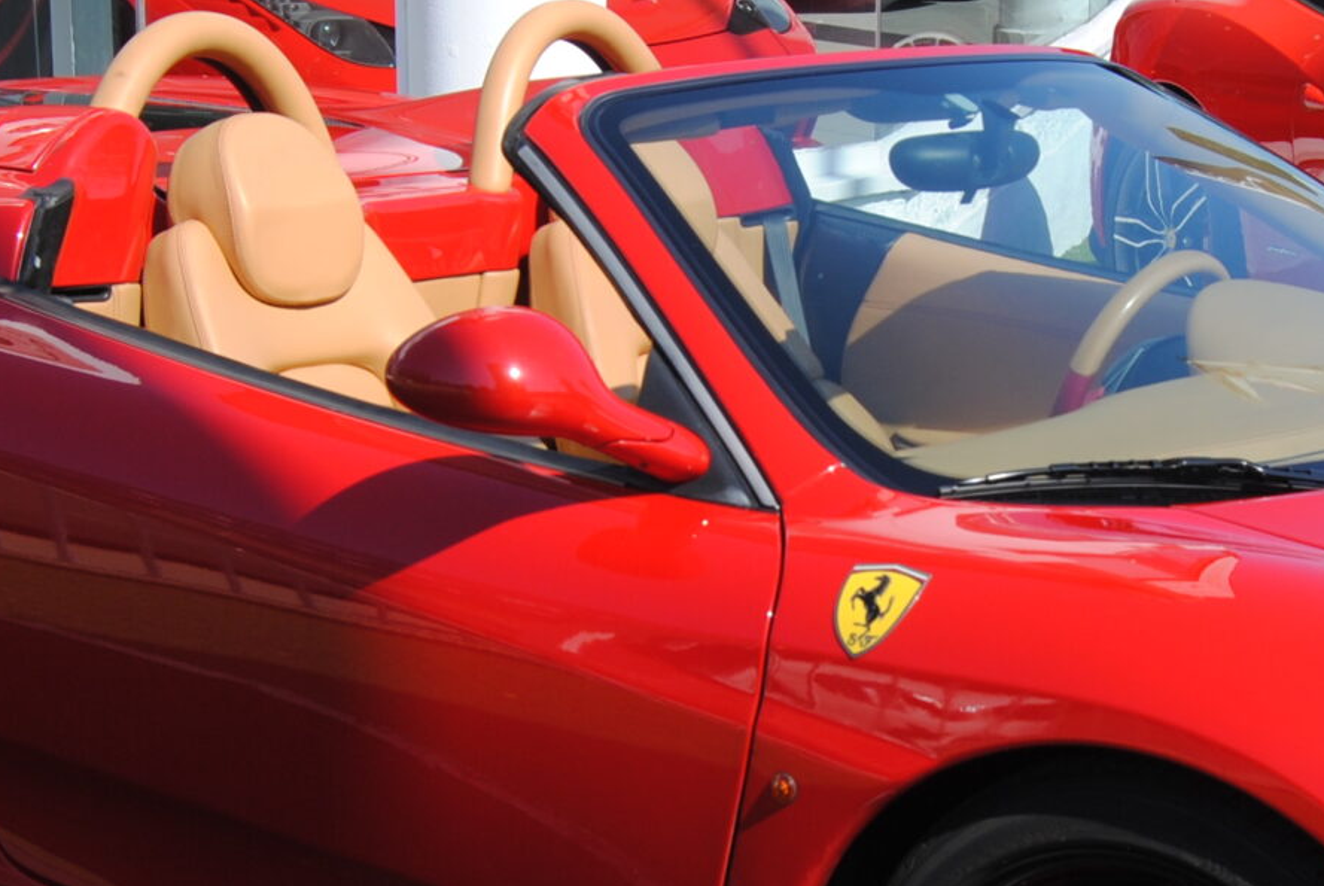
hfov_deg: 21.4
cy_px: 643
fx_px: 3498
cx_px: 818
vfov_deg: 14.4
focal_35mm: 95
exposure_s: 1/250
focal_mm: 22
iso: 100
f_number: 8
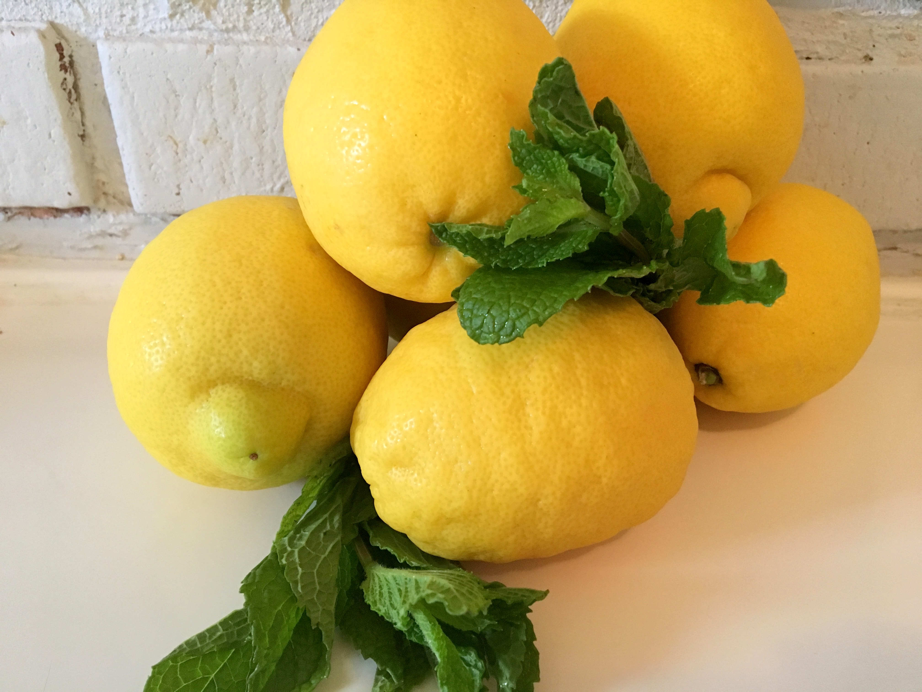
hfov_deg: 61.7
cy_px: 346
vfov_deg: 48.2
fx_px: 772
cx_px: 461
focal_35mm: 29
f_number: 2.2
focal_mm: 4.15
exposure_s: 1/20
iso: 200
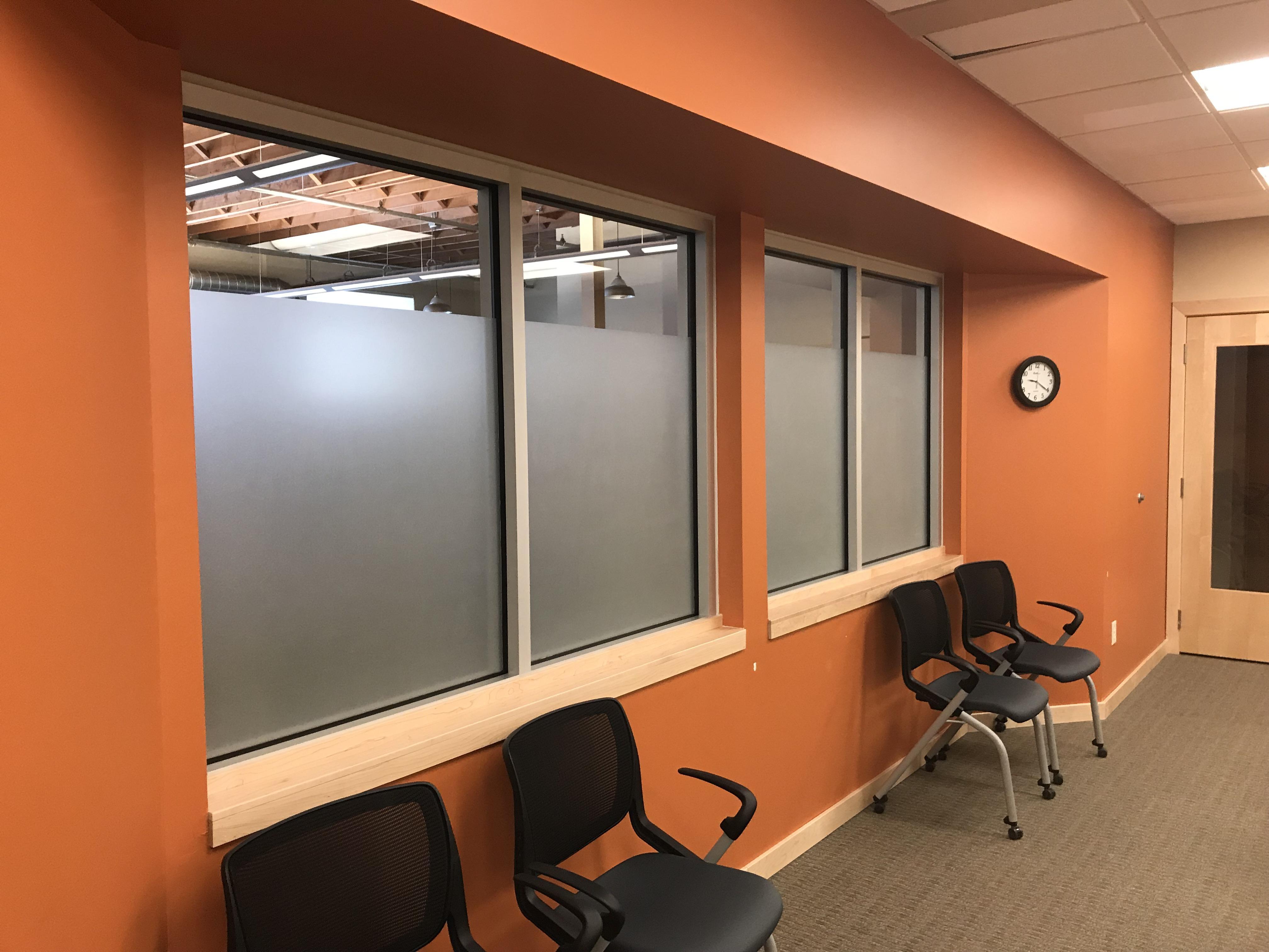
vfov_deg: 49.7
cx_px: 634
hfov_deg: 63.4
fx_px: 1026
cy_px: 476
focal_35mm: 28
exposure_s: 1/31
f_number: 1.8
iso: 40
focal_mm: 3.99
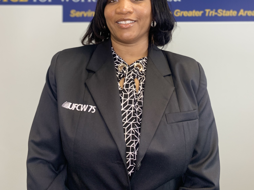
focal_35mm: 35
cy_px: 20
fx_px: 257
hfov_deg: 52.6
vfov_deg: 38.0
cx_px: 127
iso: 64
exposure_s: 1/60
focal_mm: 4.25
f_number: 1.8
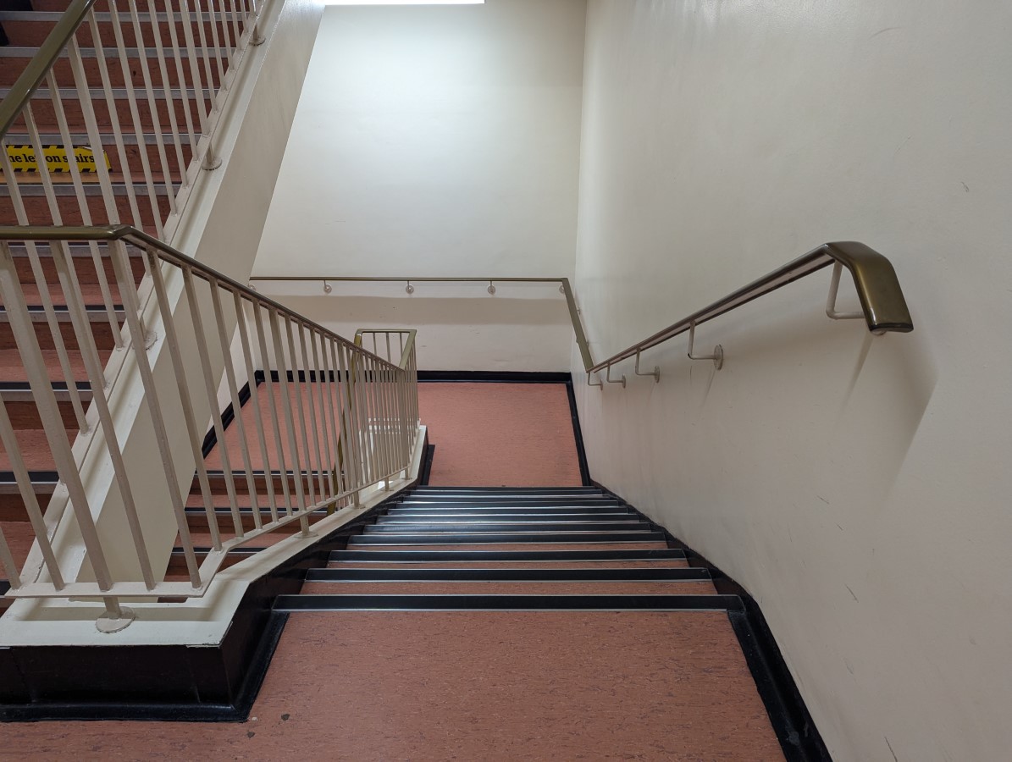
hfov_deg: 71.5
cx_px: 506
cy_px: 381
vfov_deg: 56.9
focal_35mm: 24
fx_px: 703
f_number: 1.85
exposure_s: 1/44
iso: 97
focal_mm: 6.81
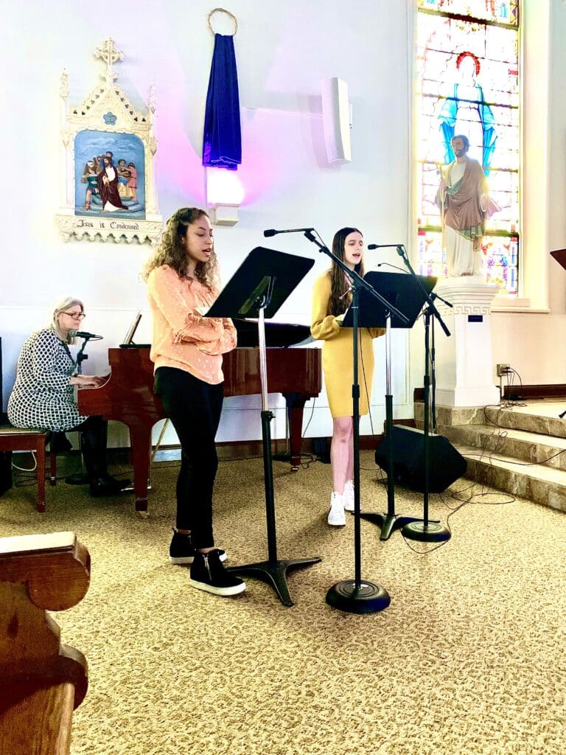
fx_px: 567
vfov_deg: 67.3
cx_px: 283
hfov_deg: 53.1
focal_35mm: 26
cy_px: 378
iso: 800
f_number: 1.8
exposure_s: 1/30
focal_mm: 4.25
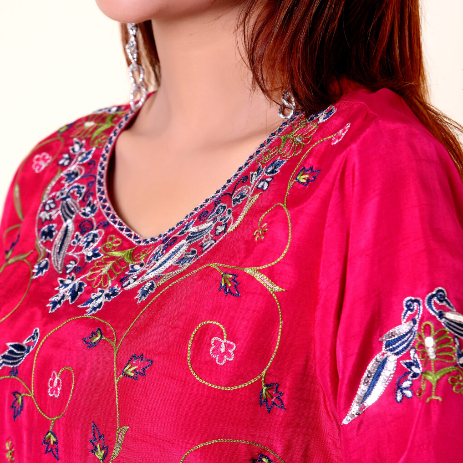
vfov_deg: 11.3
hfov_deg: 11.3
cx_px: 218
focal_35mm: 154
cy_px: 233
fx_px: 2330
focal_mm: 120
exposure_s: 1/200
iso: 500
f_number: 8
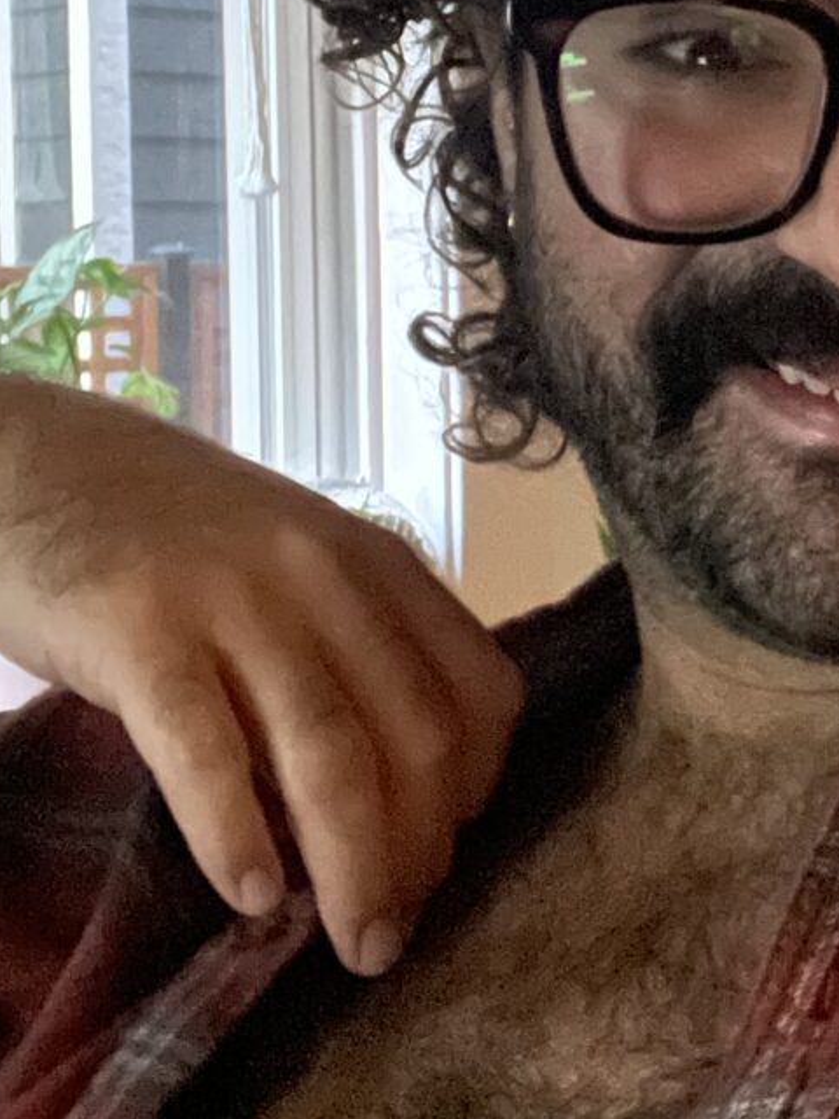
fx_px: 2327
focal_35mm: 72
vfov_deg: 26.7
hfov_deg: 19.4
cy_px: 308
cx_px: 963
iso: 6400
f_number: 2.2
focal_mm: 2.71
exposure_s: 1/15
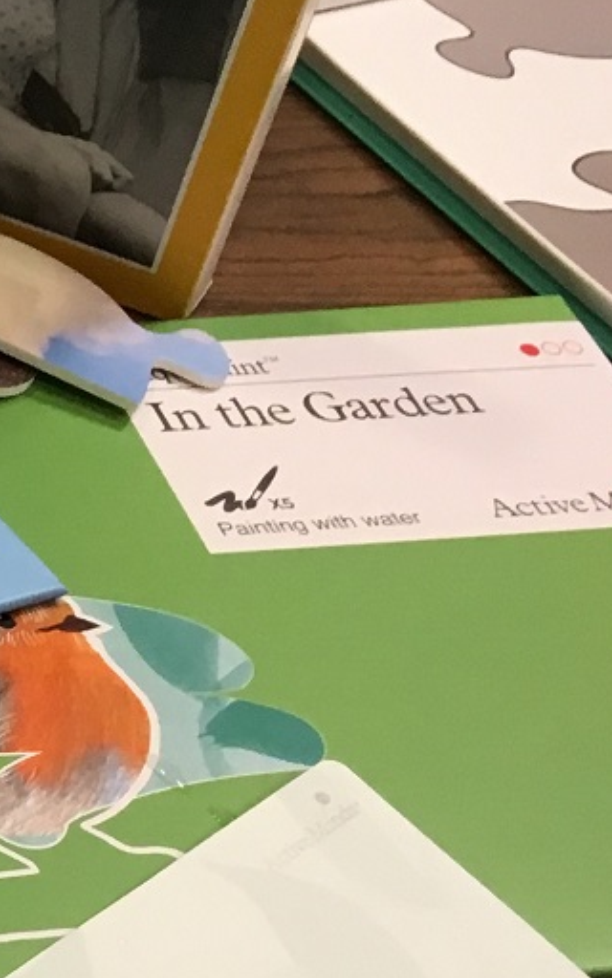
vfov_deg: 17.4
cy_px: 401
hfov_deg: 9.0
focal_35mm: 120
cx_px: -1184
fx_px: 3202
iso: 50
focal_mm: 4.15
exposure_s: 1/33
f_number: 2.2
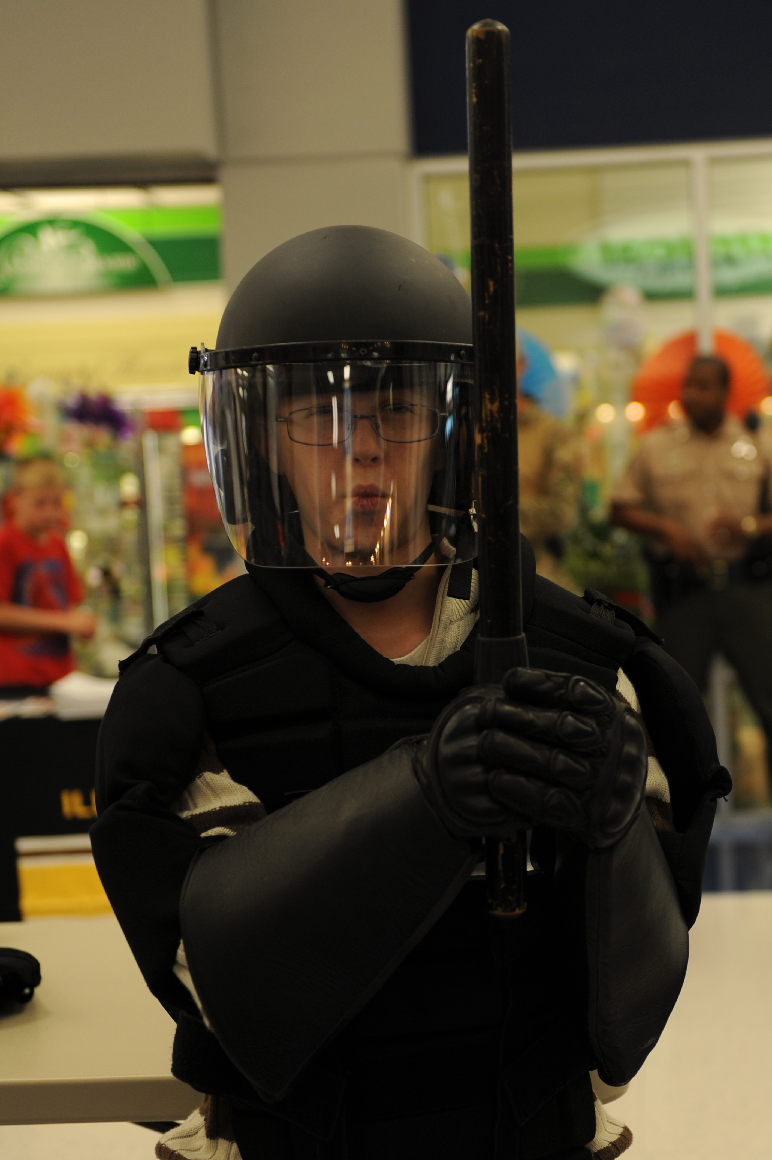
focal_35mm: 48
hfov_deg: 28.0
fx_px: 1546
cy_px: 580
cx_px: 386
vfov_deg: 41.1
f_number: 2.8
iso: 500
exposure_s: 1/125
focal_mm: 48
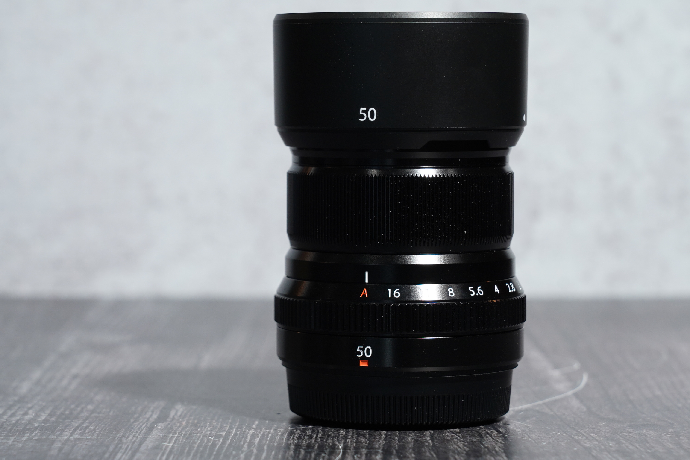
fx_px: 2645
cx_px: 270
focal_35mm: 138
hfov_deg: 14.9
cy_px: 200
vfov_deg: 9.9
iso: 800
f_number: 11
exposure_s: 1/40
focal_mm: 105
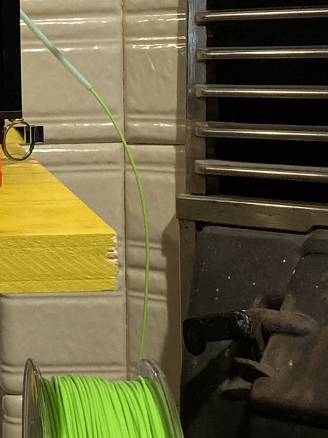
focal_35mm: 92
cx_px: -151
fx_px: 1163
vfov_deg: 21.2
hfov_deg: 15.0
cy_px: 114
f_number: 1.8
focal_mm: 3.99
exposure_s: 1/60
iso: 250
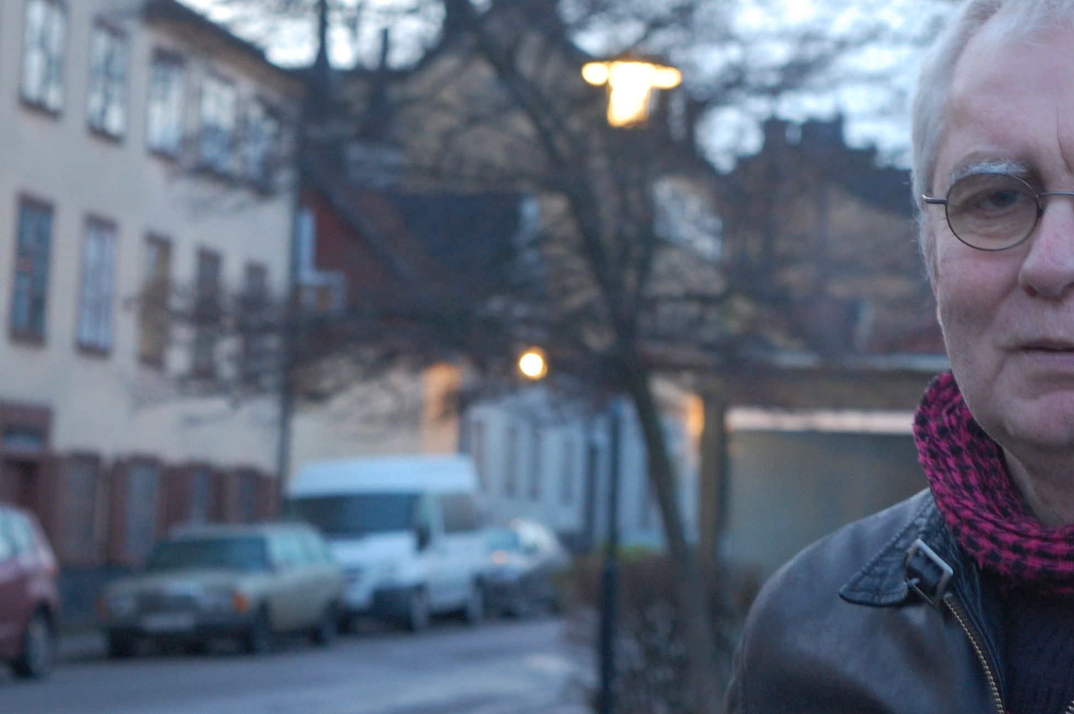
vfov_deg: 11.3
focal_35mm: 121
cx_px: 668
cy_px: 194
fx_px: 3606
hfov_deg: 16.9
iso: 800
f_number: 5.6
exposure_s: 1/10
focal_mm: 52
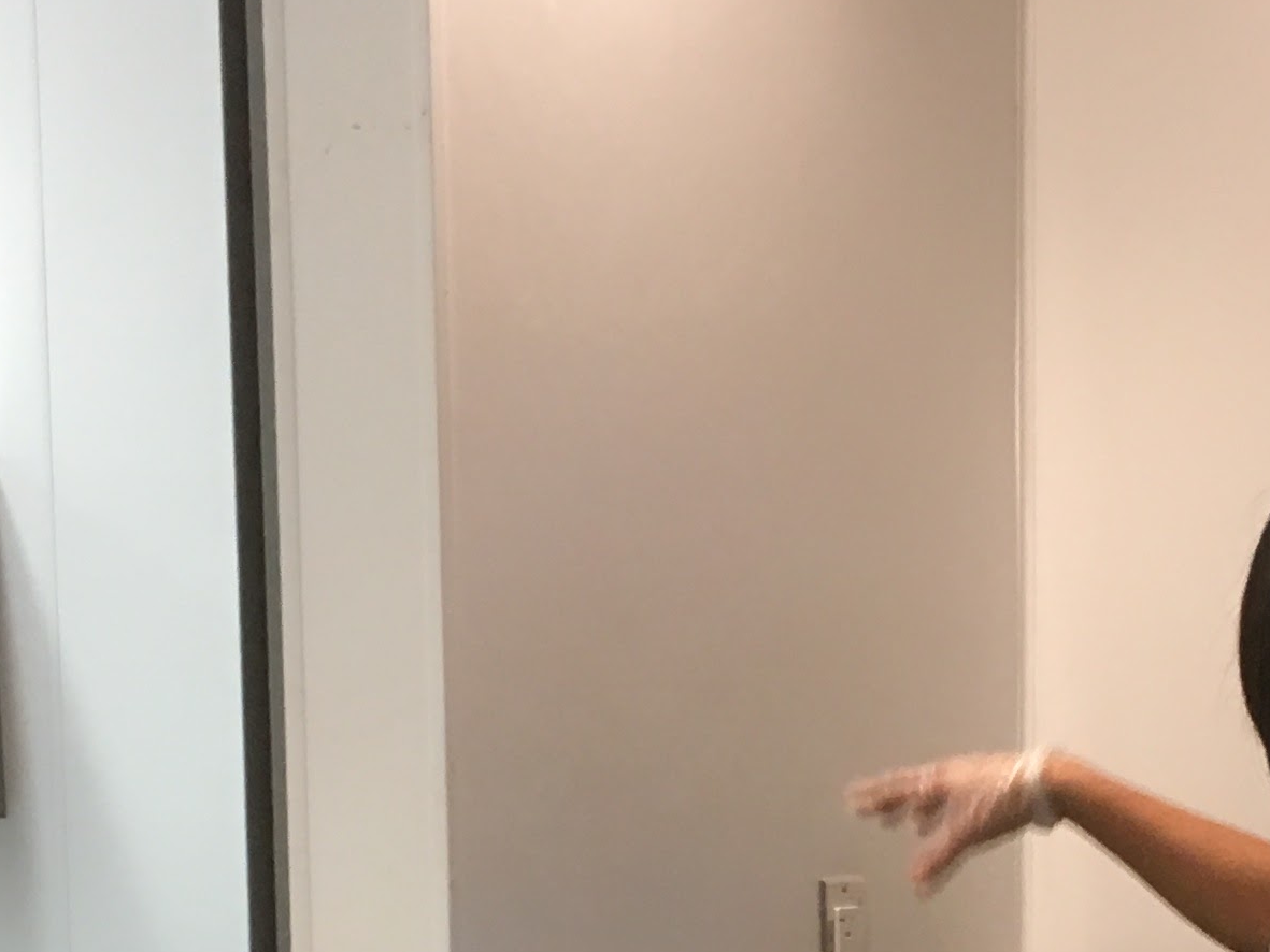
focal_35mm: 99
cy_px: 1286
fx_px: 3633
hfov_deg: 19.6
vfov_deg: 14.3
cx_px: 1073
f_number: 2.2
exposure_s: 1/30
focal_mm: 4.15
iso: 100
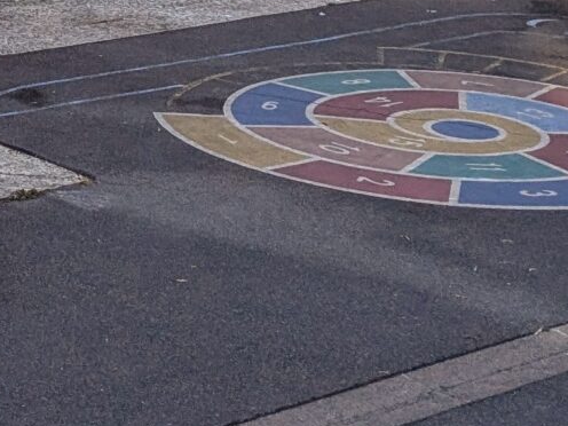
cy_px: -362
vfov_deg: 11.1
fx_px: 2035
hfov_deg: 15.0
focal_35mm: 124
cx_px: -211
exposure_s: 1/613
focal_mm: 6.9
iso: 21
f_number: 1.68
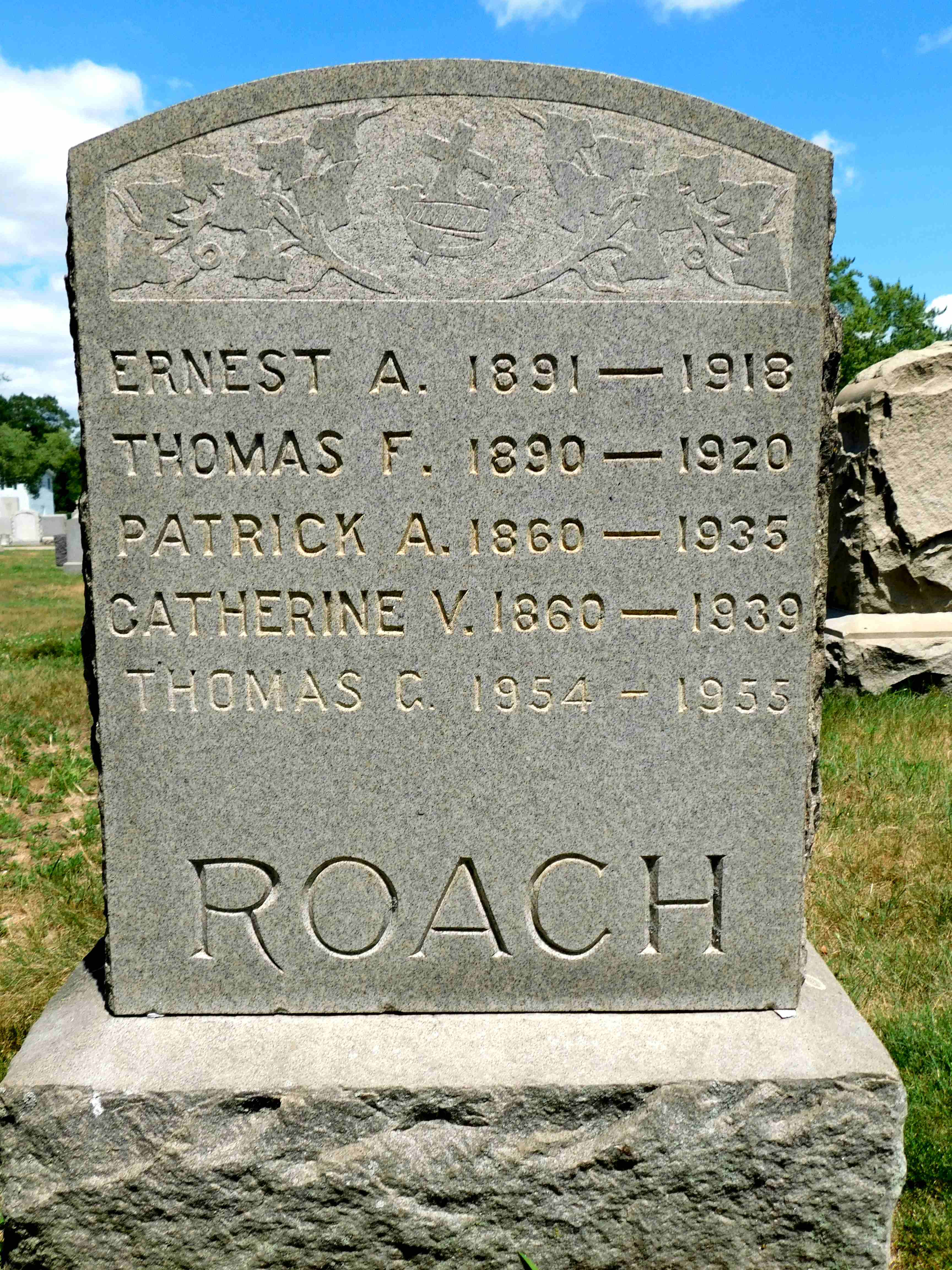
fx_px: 1100
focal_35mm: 30
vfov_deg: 60.0
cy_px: 635
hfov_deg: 46.8
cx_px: 476
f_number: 6.4
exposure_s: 1/500
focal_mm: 5.3
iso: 125
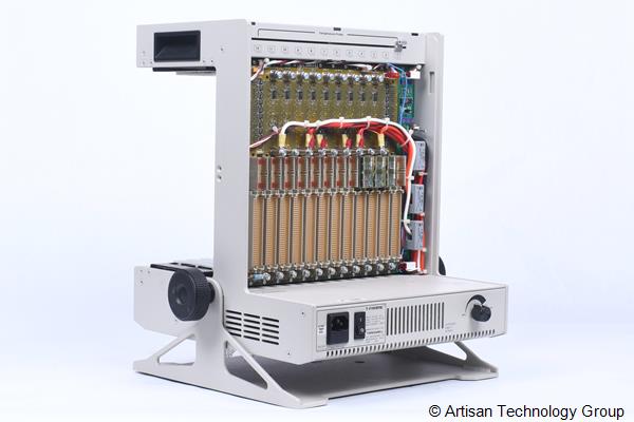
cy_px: 211
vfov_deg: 31.2
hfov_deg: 45.4
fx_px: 757
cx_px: 317
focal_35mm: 43
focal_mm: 29
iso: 200
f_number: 14
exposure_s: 1/200
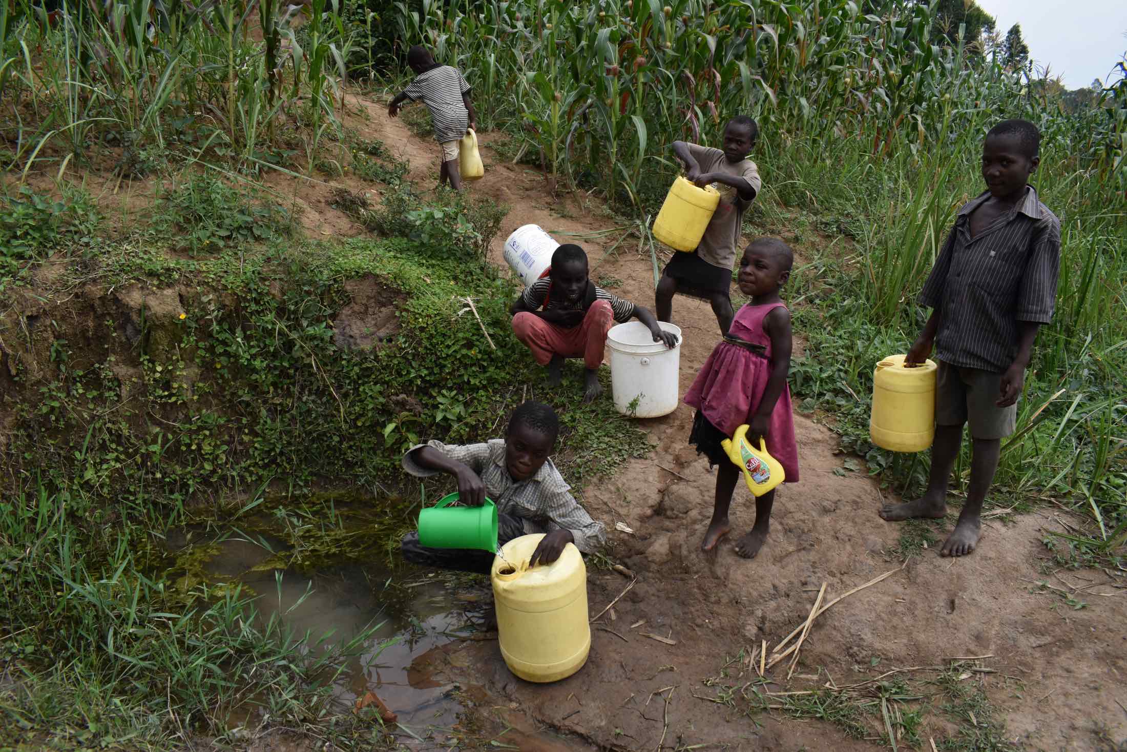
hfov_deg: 67.4
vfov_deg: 47.9
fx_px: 845
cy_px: 376
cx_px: 564
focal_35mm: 27
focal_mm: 18
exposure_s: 1/320
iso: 200
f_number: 7.1
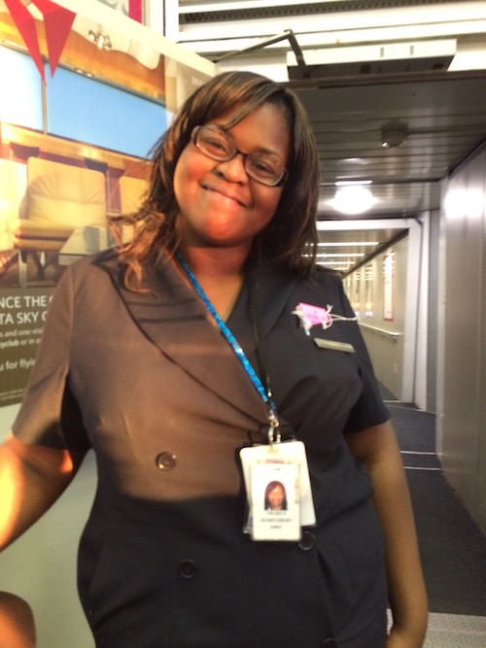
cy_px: 324
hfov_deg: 48.2
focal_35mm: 29
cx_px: 243
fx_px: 543
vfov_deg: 61.7
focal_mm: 4.15
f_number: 2.2
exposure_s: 1/24
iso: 320
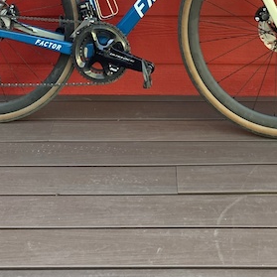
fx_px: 598
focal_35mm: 66
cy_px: -117
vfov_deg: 22.3
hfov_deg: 26.1
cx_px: 132
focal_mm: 4.25
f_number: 1.8
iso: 64
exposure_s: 1/121
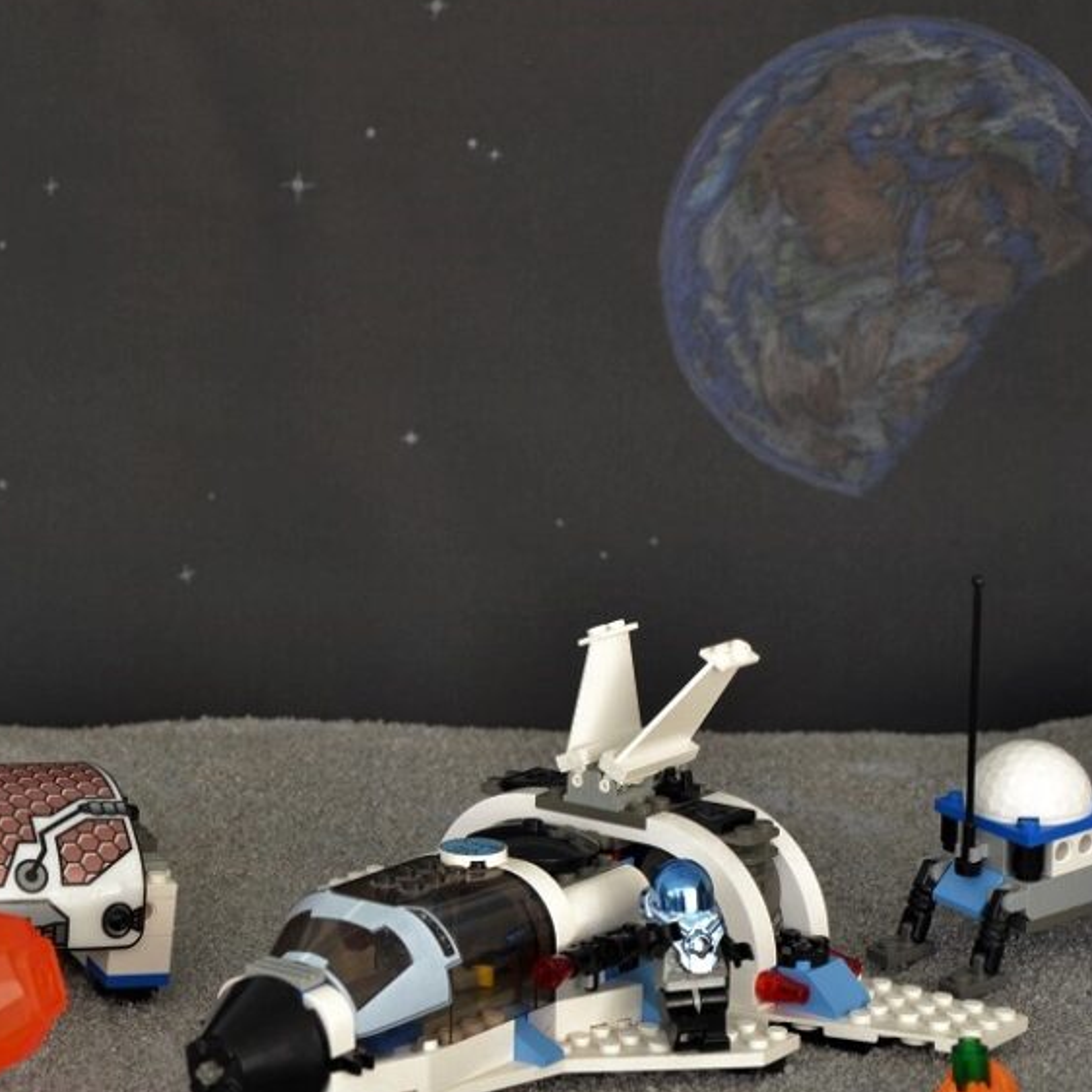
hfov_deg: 18.2
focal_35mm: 95
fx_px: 3391
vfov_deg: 18.3
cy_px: 621
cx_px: 297
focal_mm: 42
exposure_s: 1/40
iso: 400
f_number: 7.1
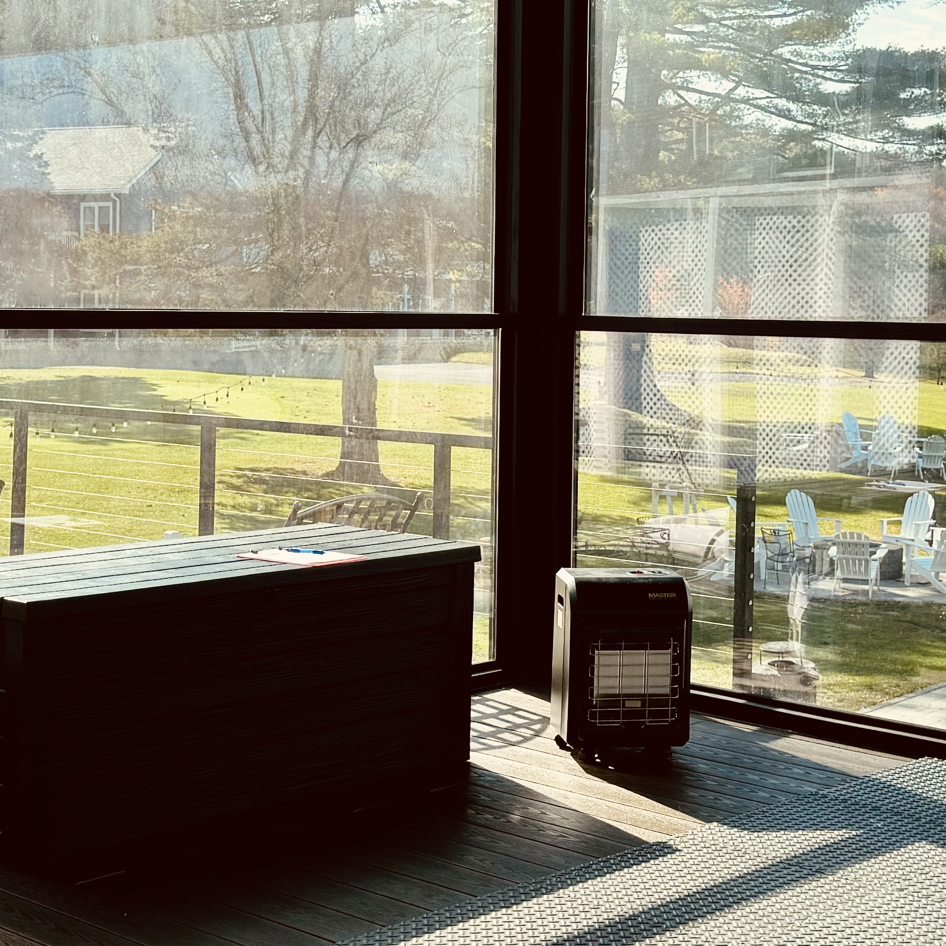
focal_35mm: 61
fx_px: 1886
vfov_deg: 28.0
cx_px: 554
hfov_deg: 28.1
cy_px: 321
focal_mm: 6.86
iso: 80
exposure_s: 1/1597
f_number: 1.78
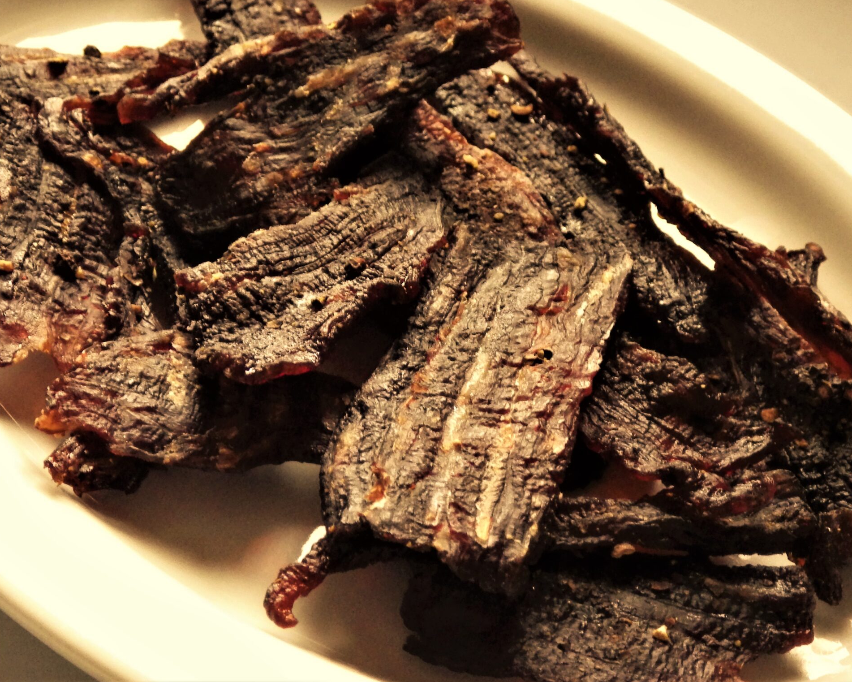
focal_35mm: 62
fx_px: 1564
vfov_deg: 24.6
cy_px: 340
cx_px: 402
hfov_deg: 30.5
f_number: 4
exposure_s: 1/30
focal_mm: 10.7
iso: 800
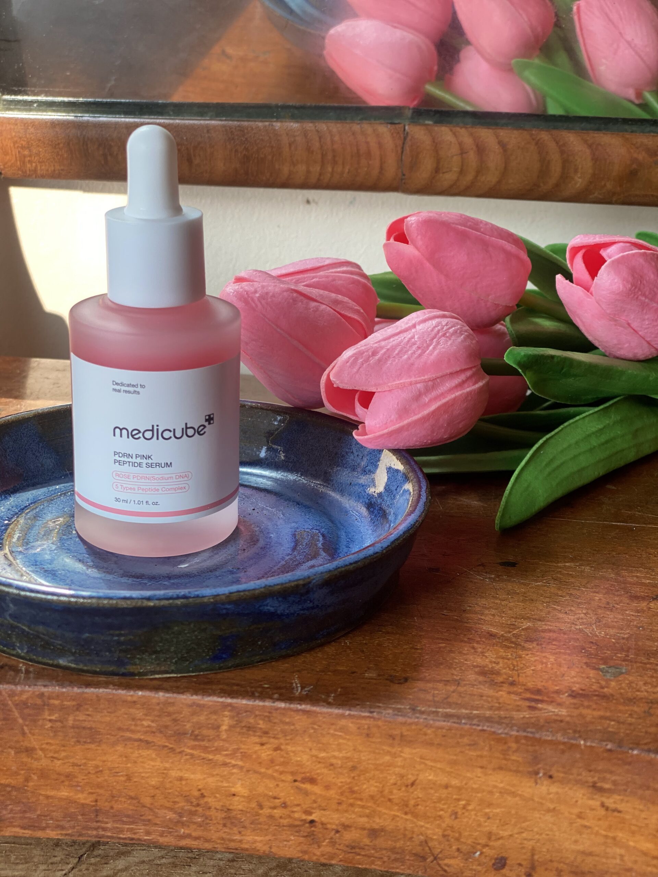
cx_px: 329
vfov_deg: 36.8
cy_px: 438
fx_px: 1318
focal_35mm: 52
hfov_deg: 28.0
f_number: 2
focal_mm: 6
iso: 40
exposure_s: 1/122
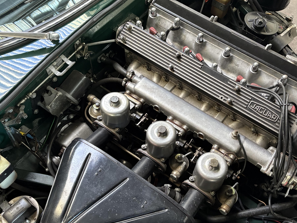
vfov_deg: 35.1
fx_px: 352
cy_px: 104
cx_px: 173
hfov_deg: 45.6
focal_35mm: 41
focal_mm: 5.96
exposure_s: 1/60
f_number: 1.6
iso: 400
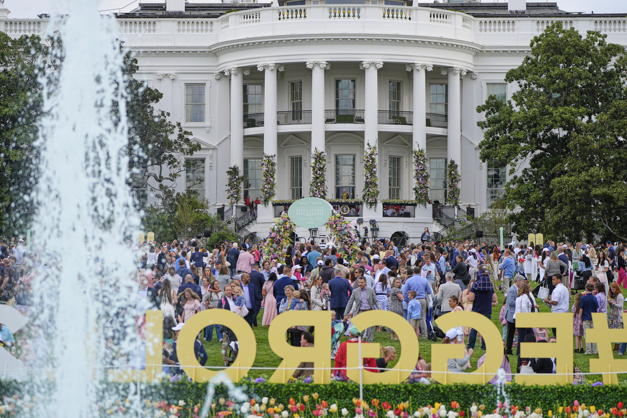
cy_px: 209
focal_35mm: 141
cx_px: 314
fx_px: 2456
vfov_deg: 9.7
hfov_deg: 14.5
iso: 400
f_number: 5.6
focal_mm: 141
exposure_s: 1/640
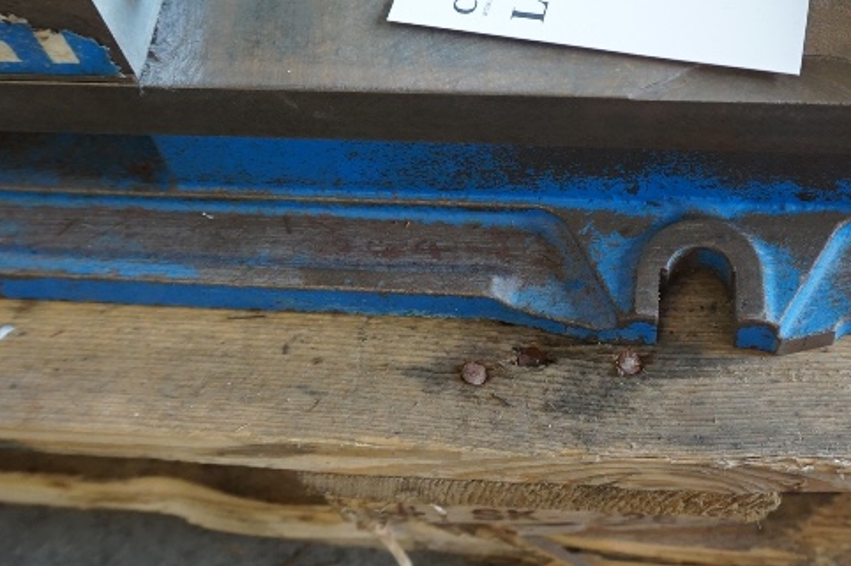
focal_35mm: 51
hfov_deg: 38.5
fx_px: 1205
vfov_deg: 26.2
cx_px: 567
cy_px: 145
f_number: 4
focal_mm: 16
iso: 1000
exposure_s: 1/60
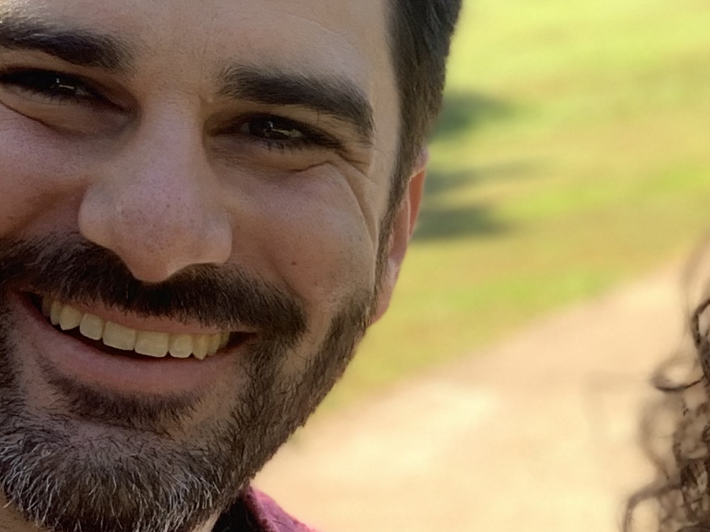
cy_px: 356
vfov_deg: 14.5
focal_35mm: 102
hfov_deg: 18.9
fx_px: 2092
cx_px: 656
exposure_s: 1/121
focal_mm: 2.87
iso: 32
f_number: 2.2
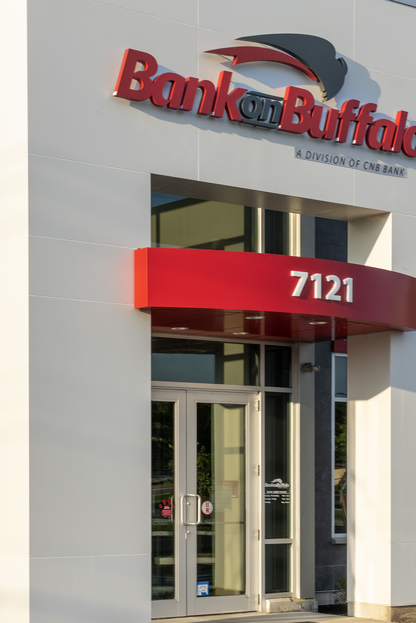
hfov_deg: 17.9
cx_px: 175
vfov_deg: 26.7
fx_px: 1317
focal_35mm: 76
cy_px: 308
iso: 100
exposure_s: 1/100
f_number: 11
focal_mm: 44
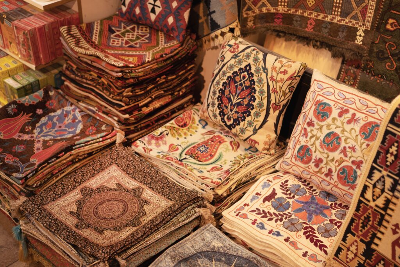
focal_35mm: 50
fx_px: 556
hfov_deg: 39.6
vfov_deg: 27.0
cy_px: 134
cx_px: 200
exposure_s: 1/125
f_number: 2
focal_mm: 33
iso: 160
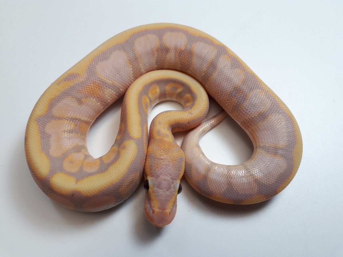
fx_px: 268
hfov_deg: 65.3
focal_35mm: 27
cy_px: 128
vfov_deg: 51.4
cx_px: 172
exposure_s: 1/135
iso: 40
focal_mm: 3.6
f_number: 1.9
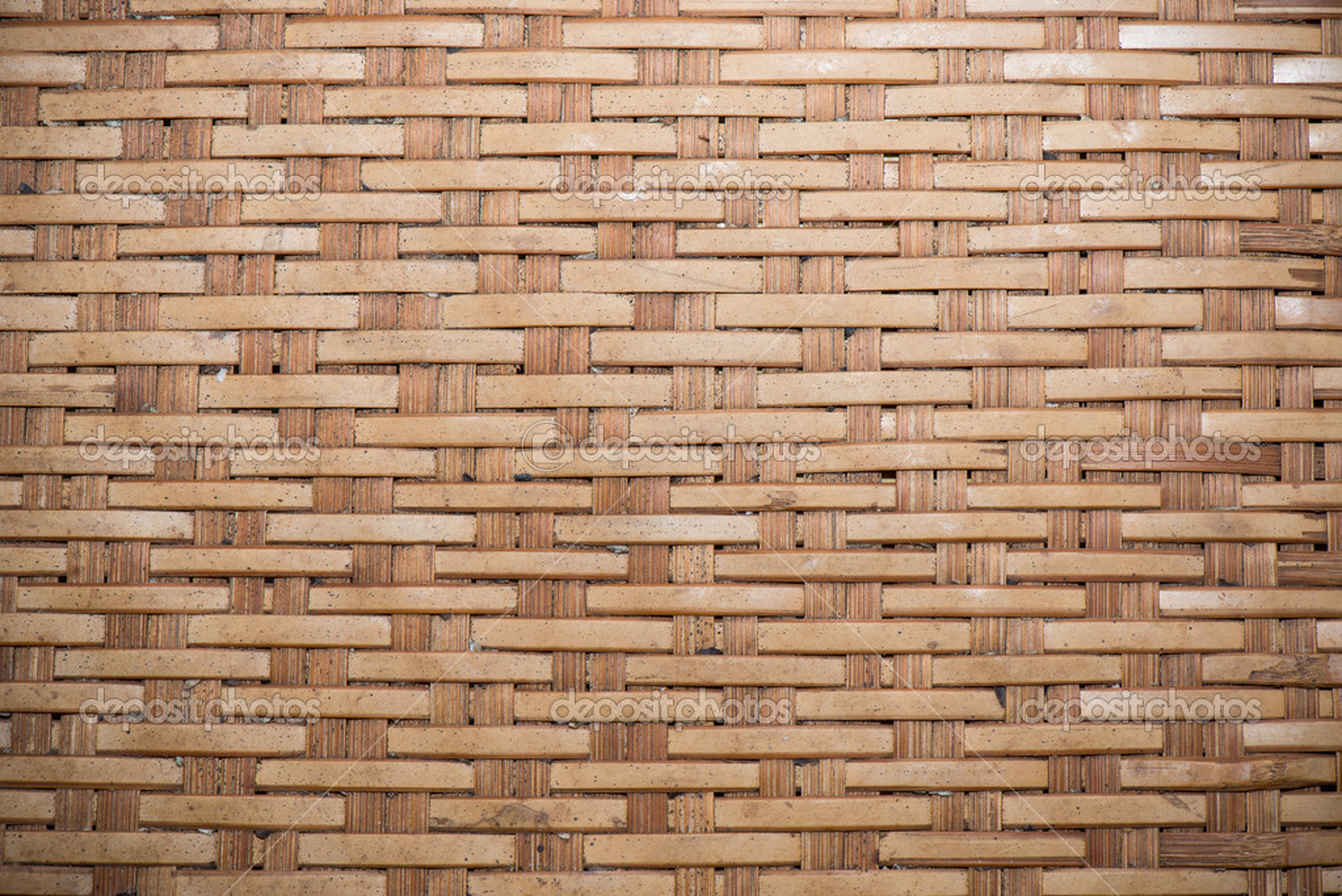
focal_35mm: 105
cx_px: 671
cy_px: 448
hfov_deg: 19.4
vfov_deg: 13.1
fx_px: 3916
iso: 100
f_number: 11
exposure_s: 1/60
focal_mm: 105
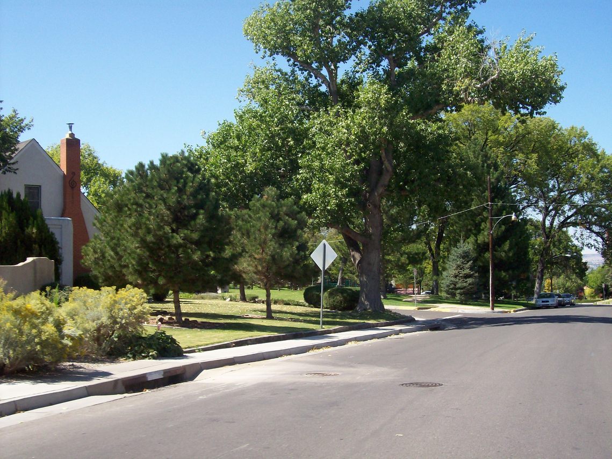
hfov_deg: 42.1
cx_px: 306
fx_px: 796
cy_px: 230
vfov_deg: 32.2
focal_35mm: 45
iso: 80
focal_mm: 7.6
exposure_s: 1/357
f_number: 5.4
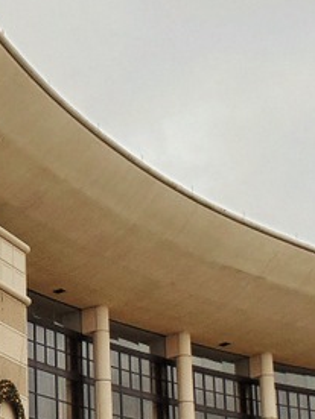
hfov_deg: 12.3
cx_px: -20
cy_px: 275
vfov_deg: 16.5
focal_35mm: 119
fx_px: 1444
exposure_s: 1/50
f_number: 3.6
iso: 80
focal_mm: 7.4
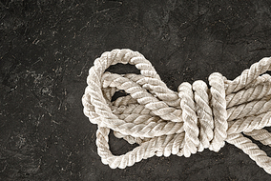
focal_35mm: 88
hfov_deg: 22.9
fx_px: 663
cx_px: 202
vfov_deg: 15.5
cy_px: 117
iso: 160
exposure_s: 1/160
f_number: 9
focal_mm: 50
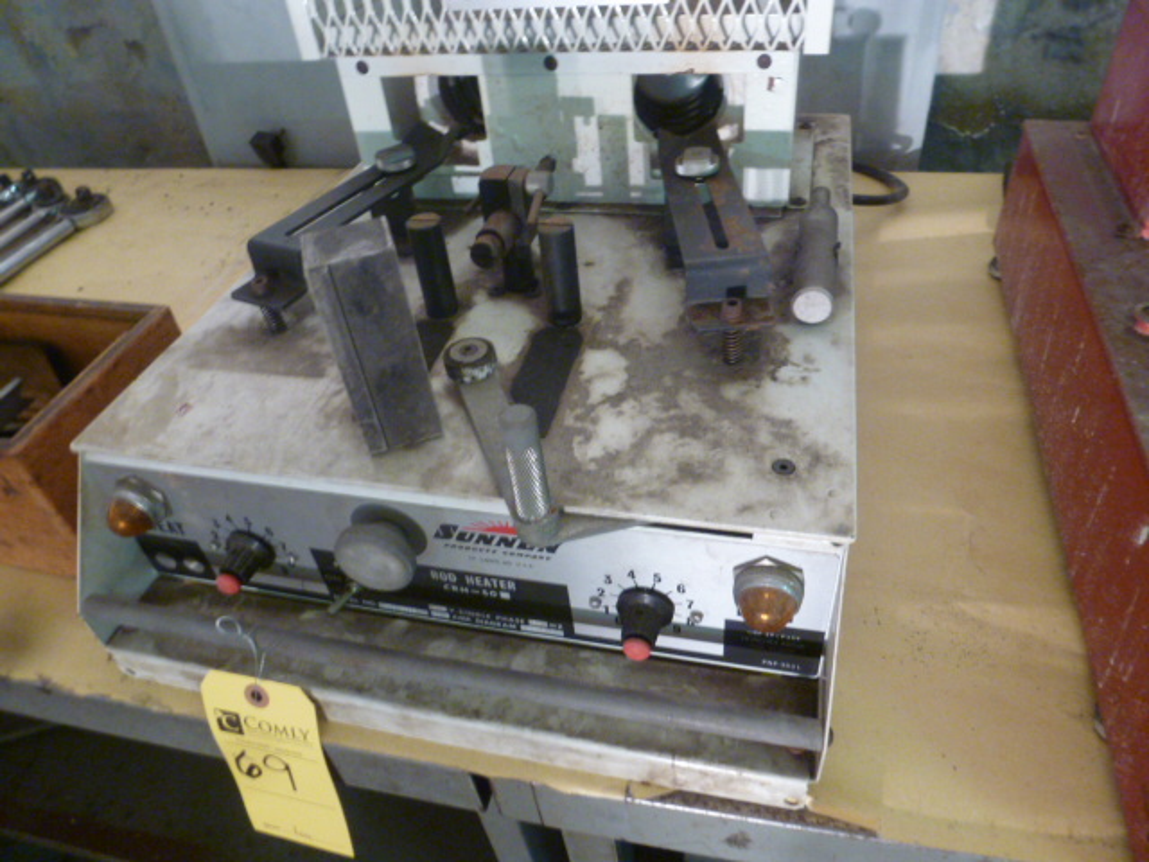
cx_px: 574
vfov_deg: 56.8
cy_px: 431
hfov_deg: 71.6
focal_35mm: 24
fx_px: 797
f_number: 3.3
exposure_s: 1/6
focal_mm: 4.3
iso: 400
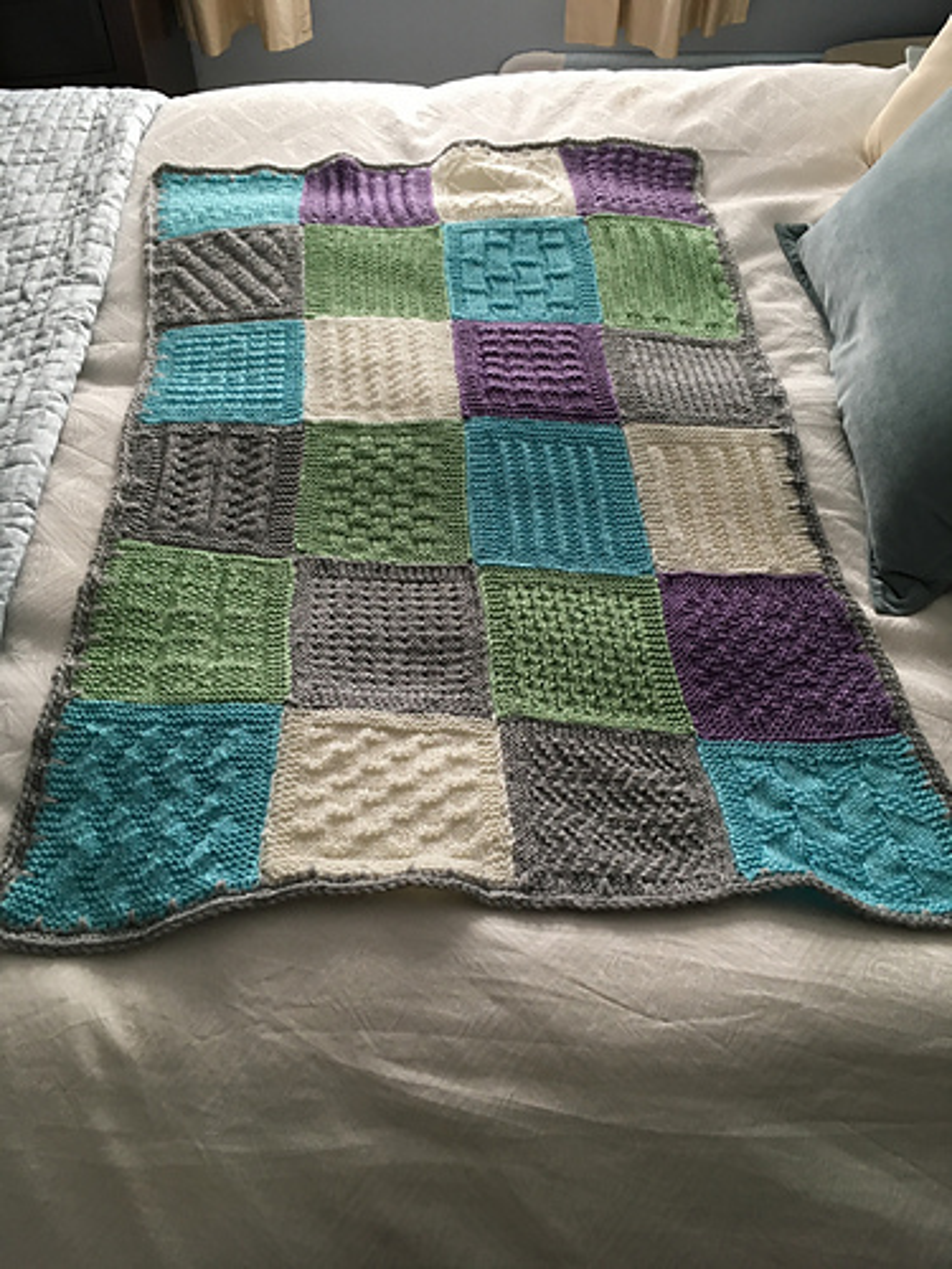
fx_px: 1063
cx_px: 476
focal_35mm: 29
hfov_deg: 48.2
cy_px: 634
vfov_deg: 61.7
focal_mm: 4.15
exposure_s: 1/30
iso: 40
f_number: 2.2
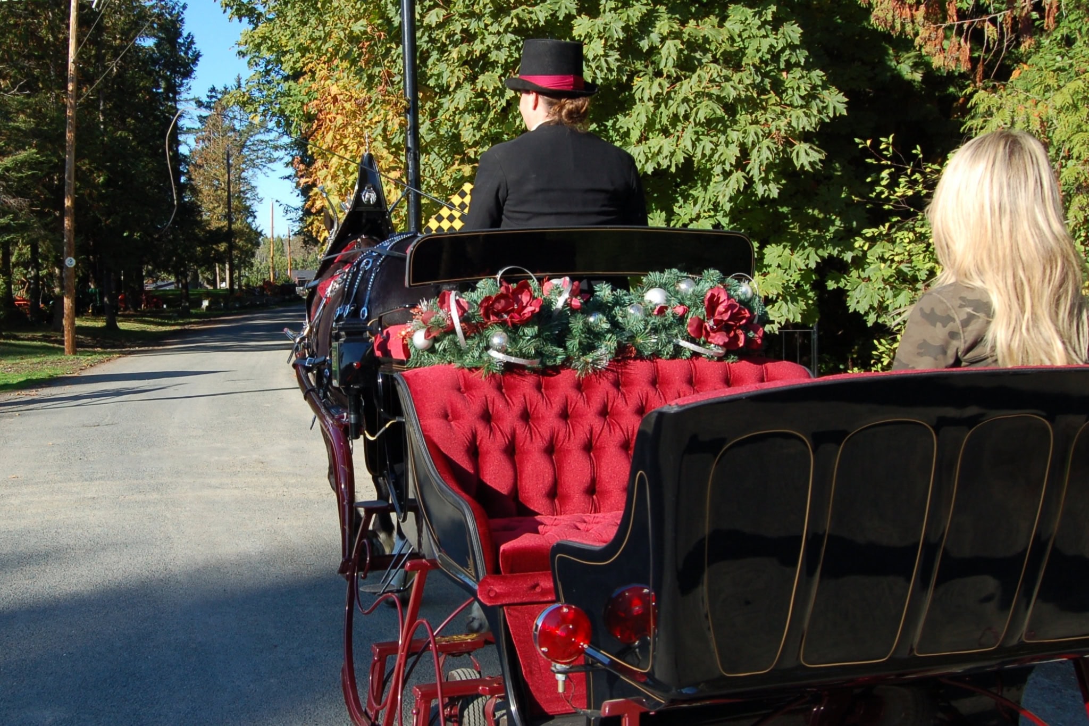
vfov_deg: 47.9
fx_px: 817
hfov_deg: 67.4
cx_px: 544
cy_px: 363
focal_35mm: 27
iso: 200
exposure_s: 1/200
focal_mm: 18
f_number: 8
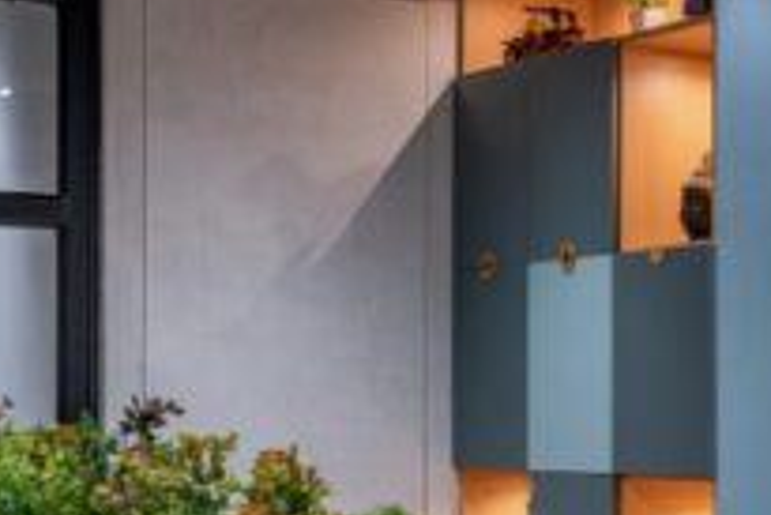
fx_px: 2272
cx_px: 794
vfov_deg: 12.9
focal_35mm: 106
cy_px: 395
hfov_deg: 18.7
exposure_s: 1/3
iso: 100
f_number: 9
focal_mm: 29
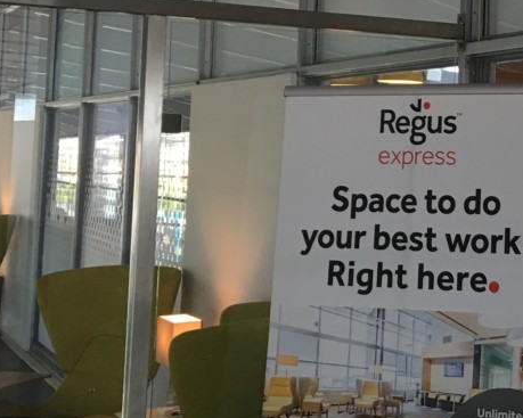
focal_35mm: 74
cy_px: 71
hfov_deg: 23.4
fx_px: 1145
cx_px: 640
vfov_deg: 20.4
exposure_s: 1/33
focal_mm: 4.15
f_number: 2.2
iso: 50
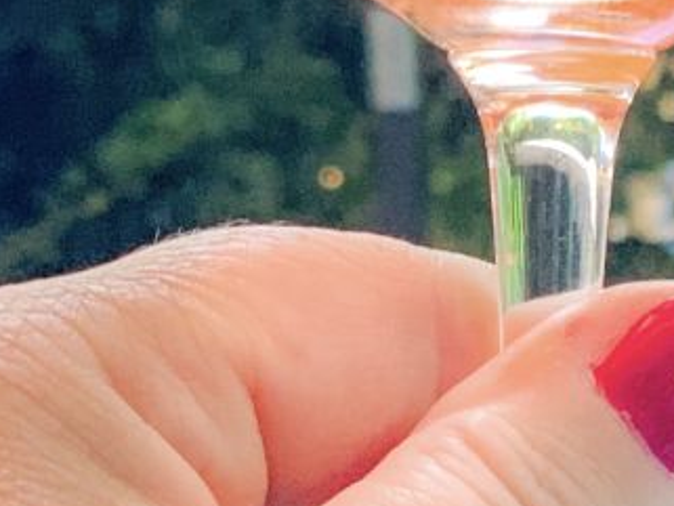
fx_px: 3155
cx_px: 976
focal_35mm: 162
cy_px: -220
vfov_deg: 9.0
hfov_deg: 11.7
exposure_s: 1/60
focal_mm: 6
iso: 125
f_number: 2.4
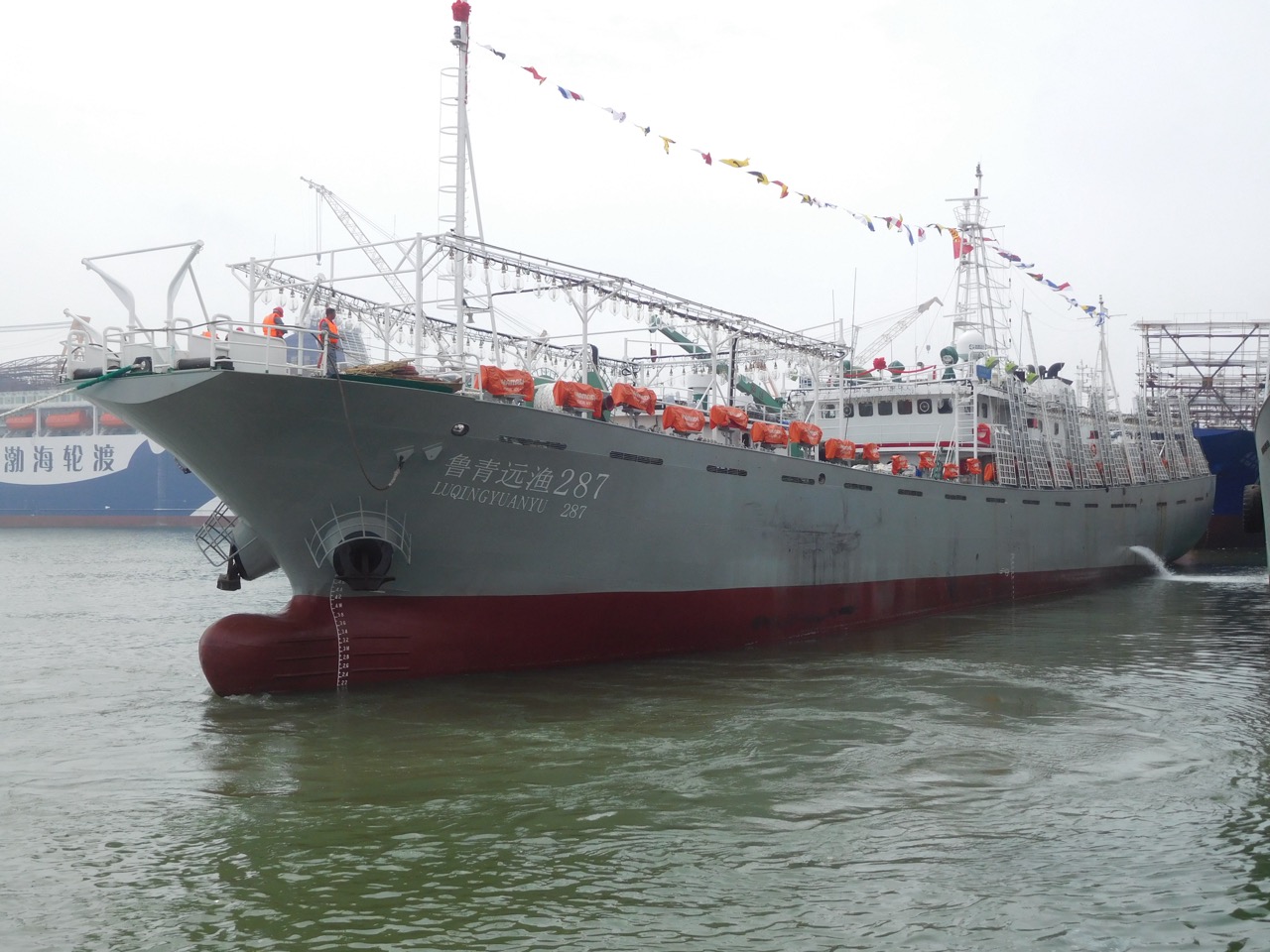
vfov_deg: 36.0
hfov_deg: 46.8
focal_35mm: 40
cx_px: 635
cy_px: 476
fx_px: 1468
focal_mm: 7.1
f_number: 7.8
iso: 125
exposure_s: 1/400
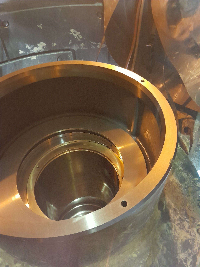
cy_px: 134
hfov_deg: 53.1
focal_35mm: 26
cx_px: 100
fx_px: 200
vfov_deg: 67.3
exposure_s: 1/20
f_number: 1.8
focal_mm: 3.98
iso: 800
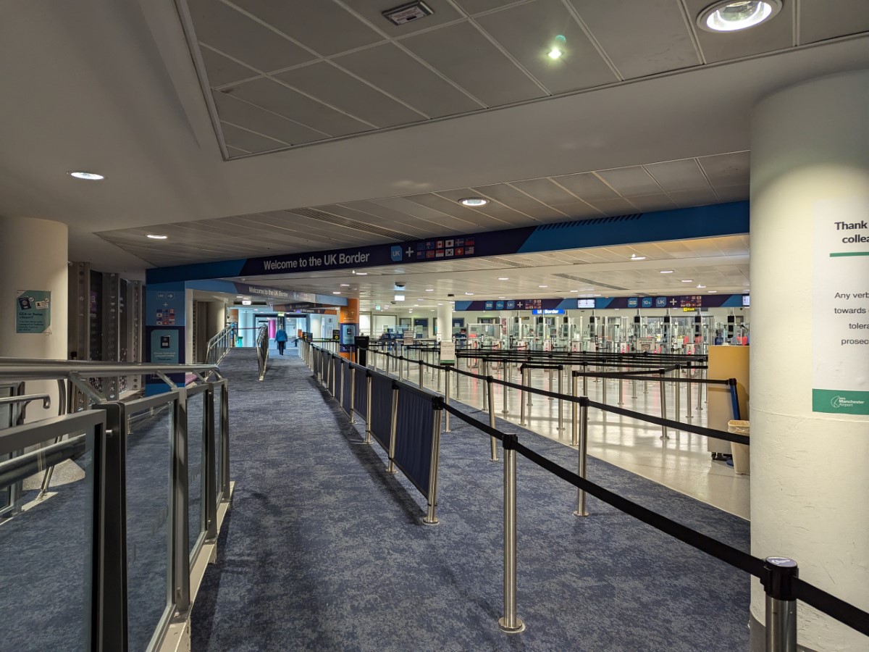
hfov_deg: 71.6
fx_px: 602
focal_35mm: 24
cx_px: 434
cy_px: 326
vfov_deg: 56.8
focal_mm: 6.81
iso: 333
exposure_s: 1/100
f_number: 1.85
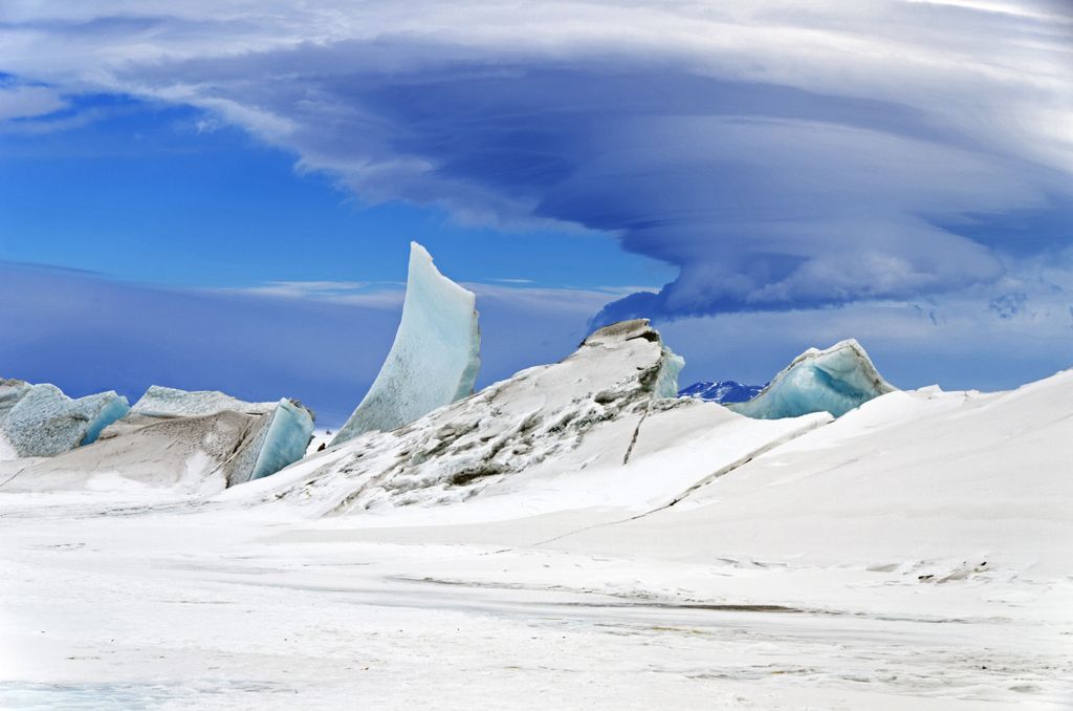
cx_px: 536
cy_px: 356
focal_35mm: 112
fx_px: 3346
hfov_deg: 18.2
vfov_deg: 12.1
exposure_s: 1/320
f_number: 9
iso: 100
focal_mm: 75
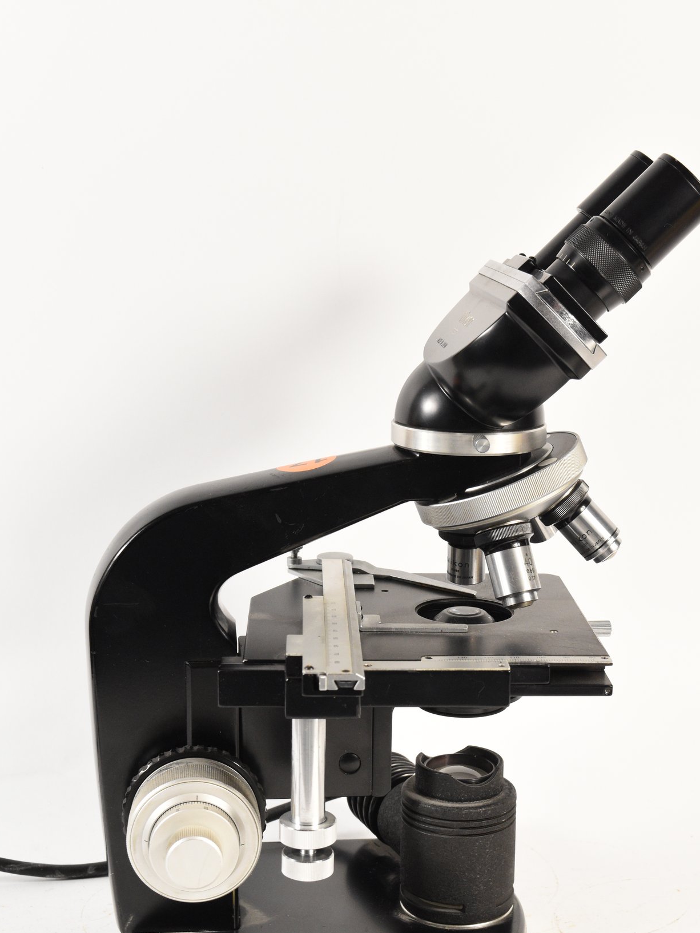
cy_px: 553
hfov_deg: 24.4
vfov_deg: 32.1
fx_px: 1617
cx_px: 364
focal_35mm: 60
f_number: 8
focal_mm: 34
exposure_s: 1/160
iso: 1250
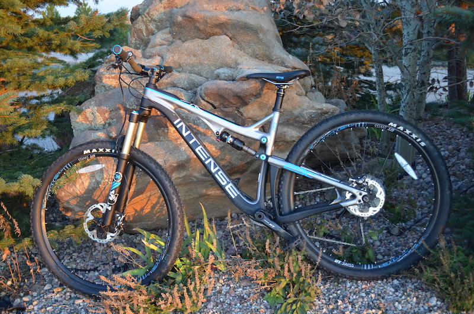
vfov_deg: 31.8
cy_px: 157
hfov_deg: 46.5
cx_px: 237
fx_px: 552
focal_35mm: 42
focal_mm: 28
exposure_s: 1/60
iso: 500
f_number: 4.5
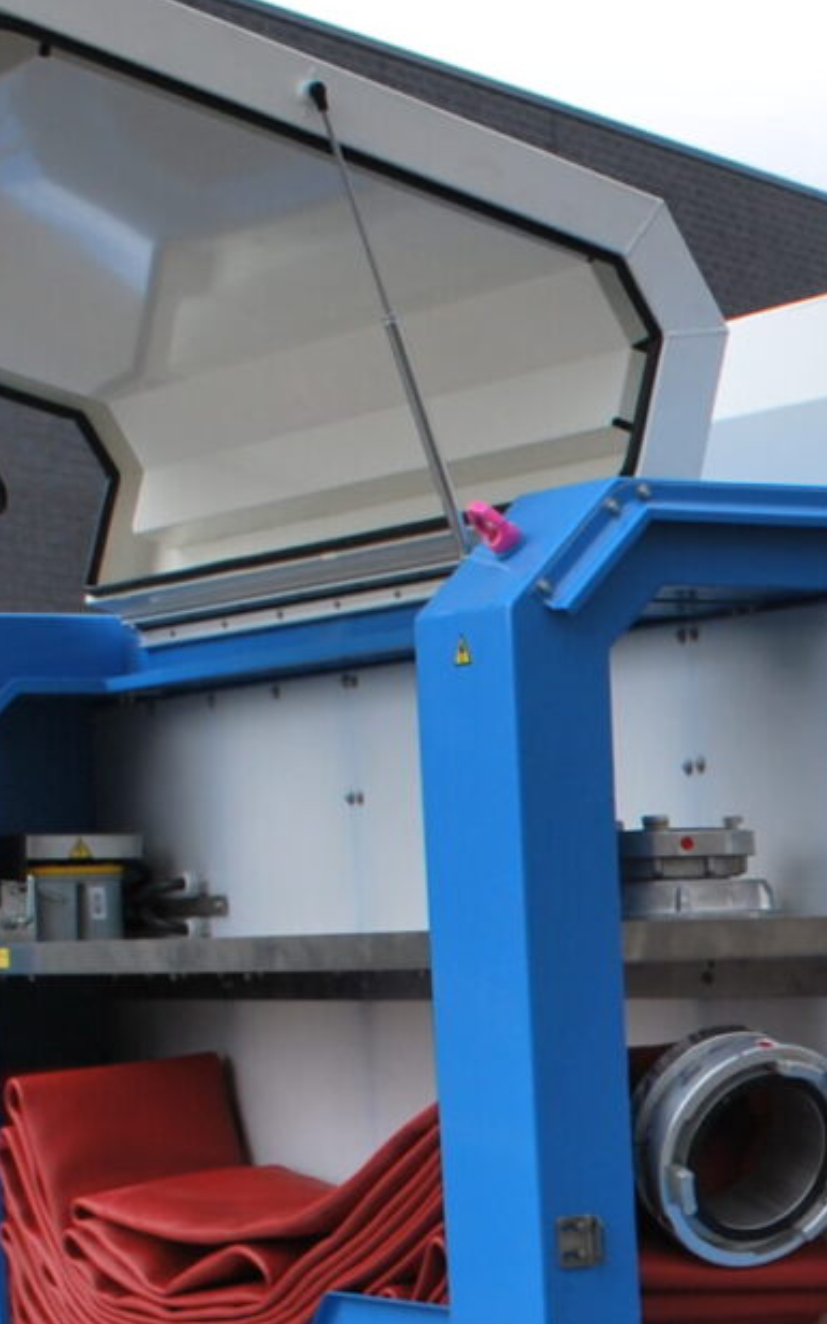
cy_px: 1261
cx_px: 1420
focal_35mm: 112
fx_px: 4039
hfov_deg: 11.0
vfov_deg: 18.2
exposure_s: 1/200
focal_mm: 22
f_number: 7.1
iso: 100
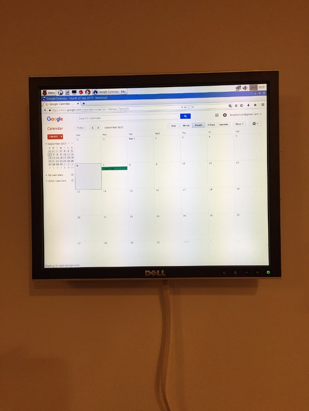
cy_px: 206
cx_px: 154
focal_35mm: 29
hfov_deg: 48.2
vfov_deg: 61.7
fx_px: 345
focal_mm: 4.15
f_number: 2.2
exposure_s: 1/30
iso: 50
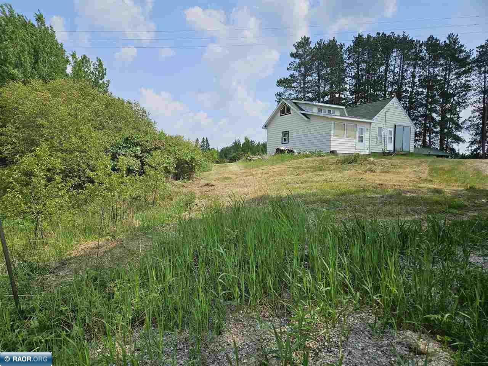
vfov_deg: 58.9
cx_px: 244
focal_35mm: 23
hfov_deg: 73.9
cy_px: 183
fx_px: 324
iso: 25
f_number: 1.8
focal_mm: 5.4
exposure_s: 1/2240
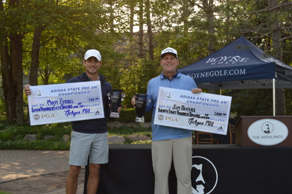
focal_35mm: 51
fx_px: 413
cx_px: 146
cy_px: 97
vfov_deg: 26.4
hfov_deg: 38.9
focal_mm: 34
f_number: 5.6
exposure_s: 1/125
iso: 200
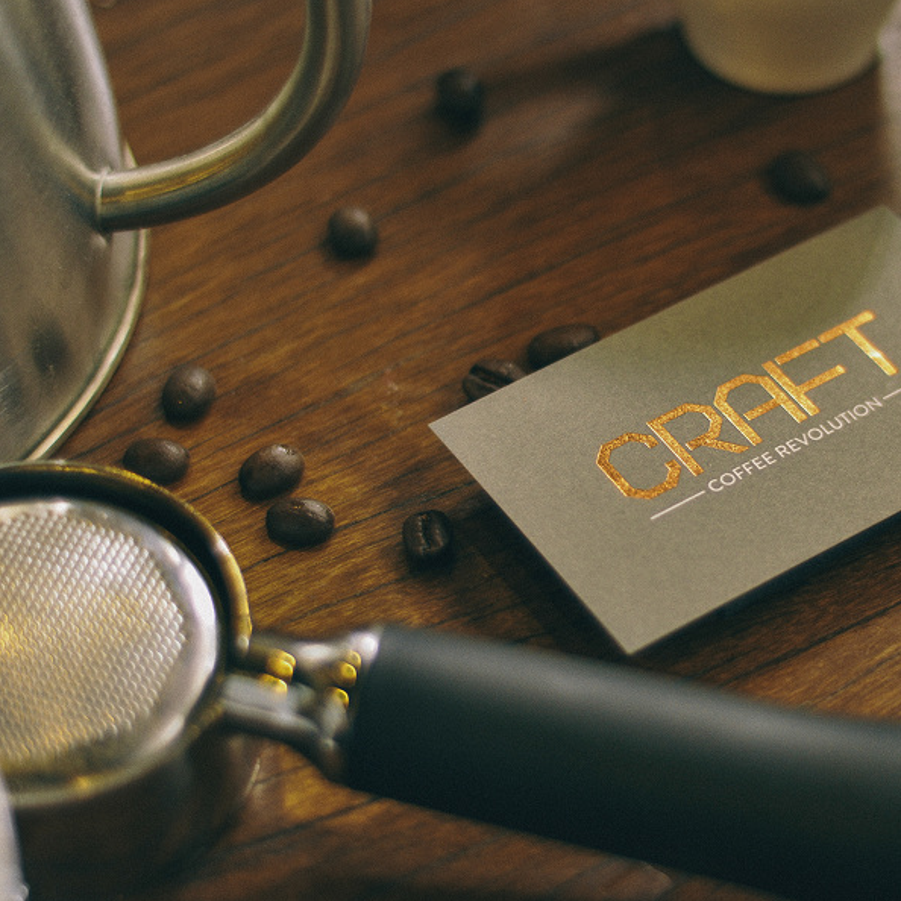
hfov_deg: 17.8
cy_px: 452
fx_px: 2856
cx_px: 682
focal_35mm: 97
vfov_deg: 17.9
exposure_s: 1/80
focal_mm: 50
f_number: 1.8
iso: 400
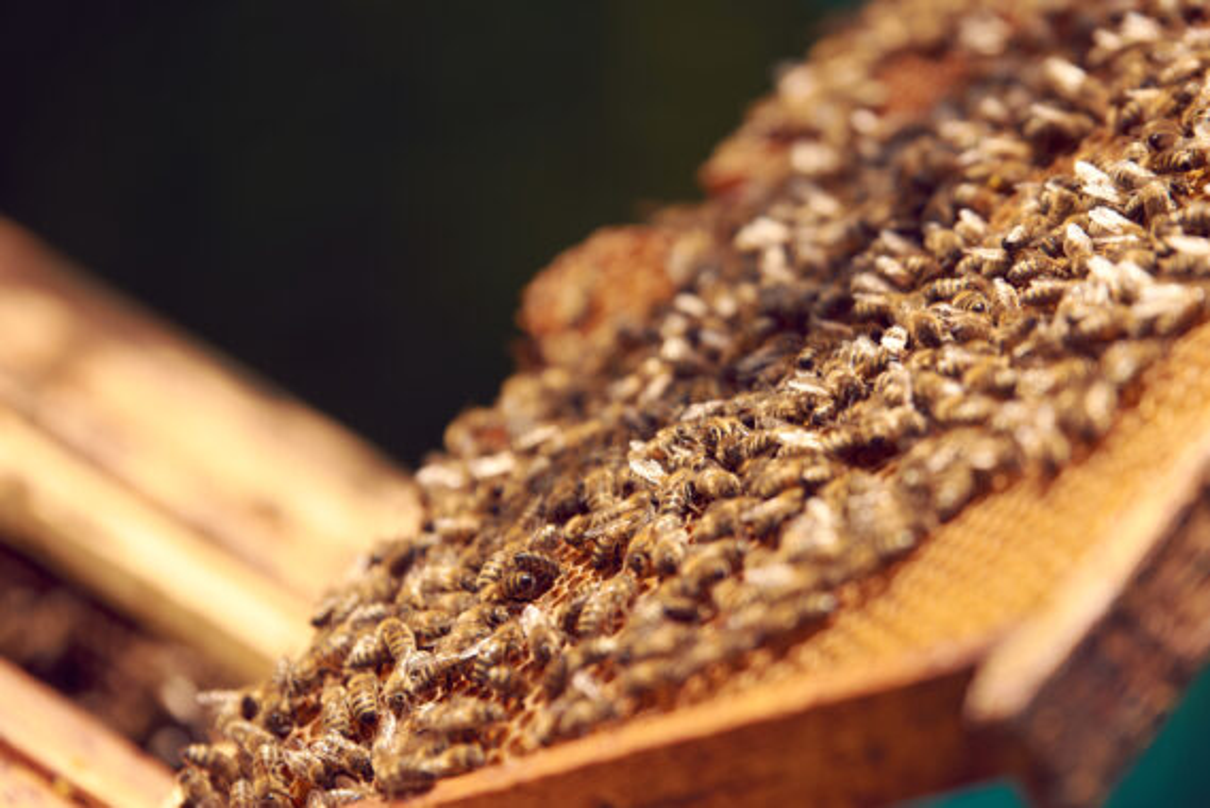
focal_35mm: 300
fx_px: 10088
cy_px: 404
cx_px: 605
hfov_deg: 6.9
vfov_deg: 4.6
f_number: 2.8
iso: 100
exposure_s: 1/640
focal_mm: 200
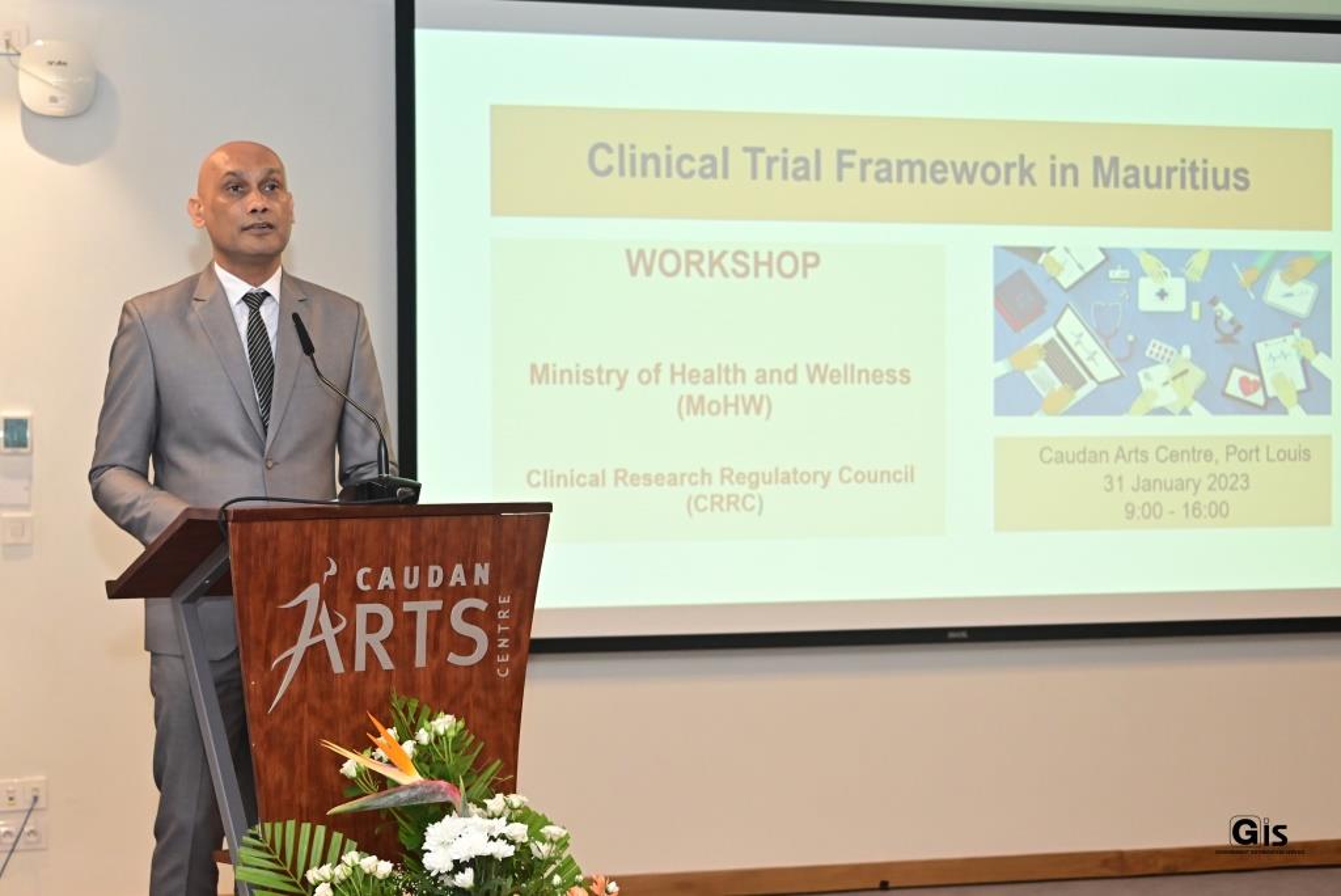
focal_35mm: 62
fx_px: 2311
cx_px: 670
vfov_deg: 21.9
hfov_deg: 32.4
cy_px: 448
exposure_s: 1/200
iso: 3200
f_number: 5.6
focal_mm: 62
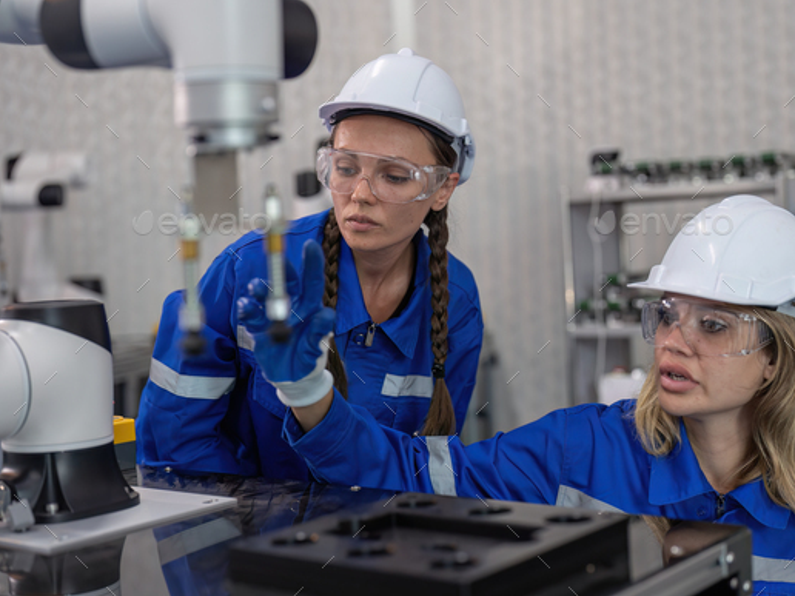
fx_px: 1263
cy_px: 295
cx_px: 428
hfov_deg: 34.9
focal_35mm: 55
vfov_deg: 26.6
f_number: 2
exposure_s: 1/200
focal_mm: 50
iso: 320
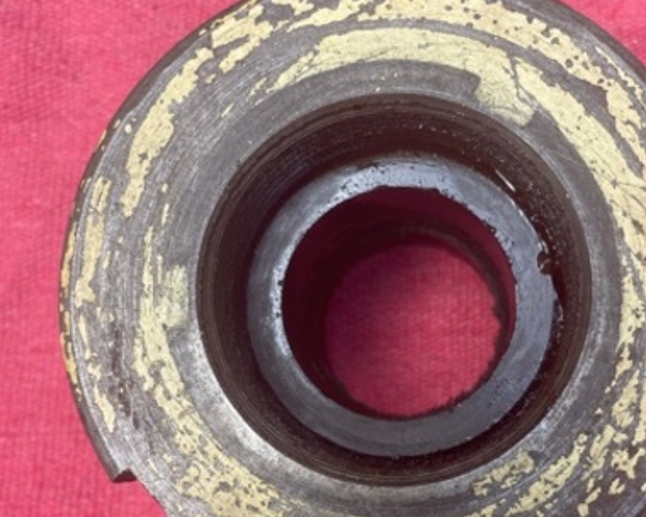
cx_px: 418
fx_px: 879
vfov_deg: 32.4
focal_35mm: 46
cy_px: 357
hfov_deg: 40.0
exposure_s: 1/270
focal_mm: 4.2
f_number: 1.6
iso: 32
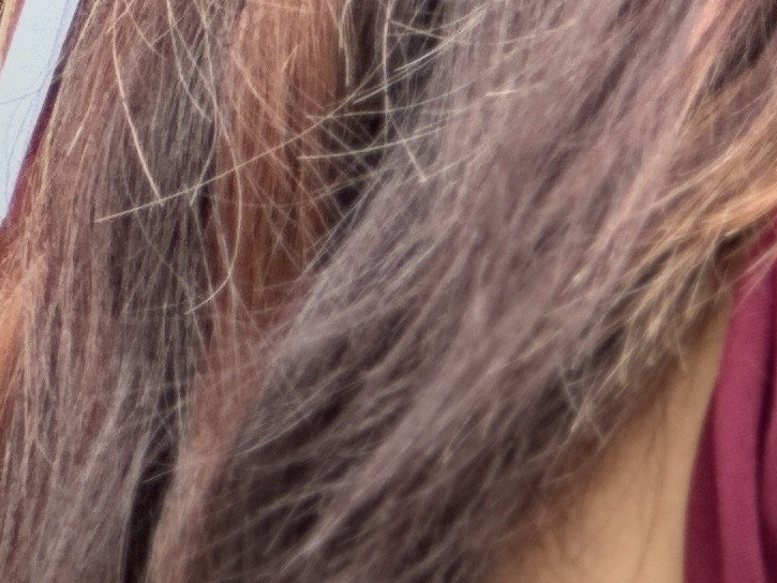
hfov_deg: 4.5
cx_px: 2107
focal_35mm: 428
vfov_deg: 3.4
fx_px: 9609
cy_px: -641
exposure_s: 1/121
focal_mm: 9
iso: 64
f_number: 2.8
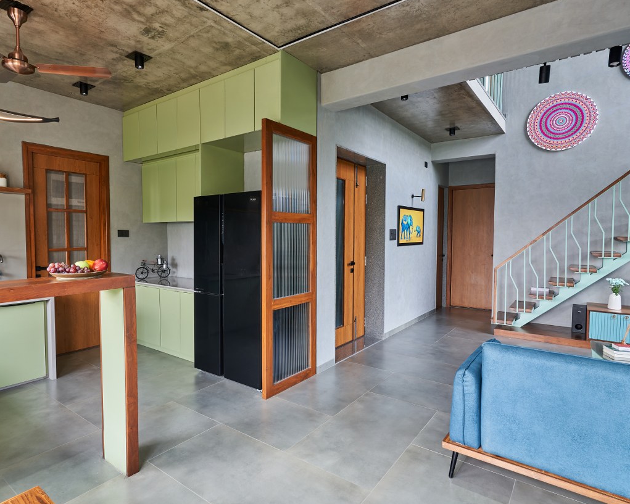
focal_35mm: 20
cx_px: 286
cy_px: 251
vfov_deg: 68.1
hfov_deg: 80.2
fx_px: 373
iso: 160
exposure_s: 2
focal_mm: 17
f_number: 8
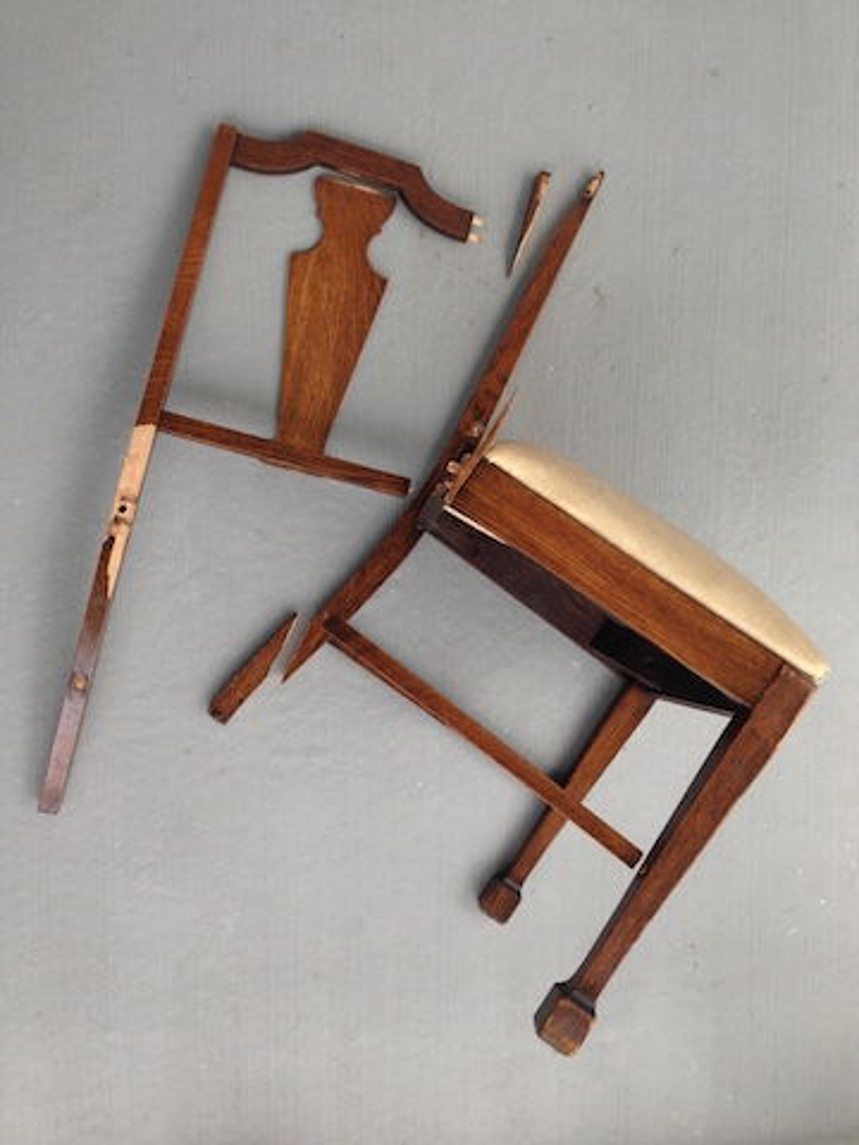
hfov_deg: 42.9
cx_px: 430
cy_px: 572
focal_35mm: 33
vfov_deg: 55.4
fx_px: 1092
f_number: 2.4
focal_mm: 4.12
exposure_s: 1/40
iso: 64
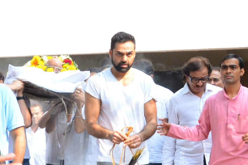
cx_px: 124
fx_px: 258
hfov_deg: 51.3
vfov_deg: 35.5
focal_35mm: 38
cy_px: 82
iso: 500
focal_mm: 25
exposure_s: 1/125
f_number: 5.6
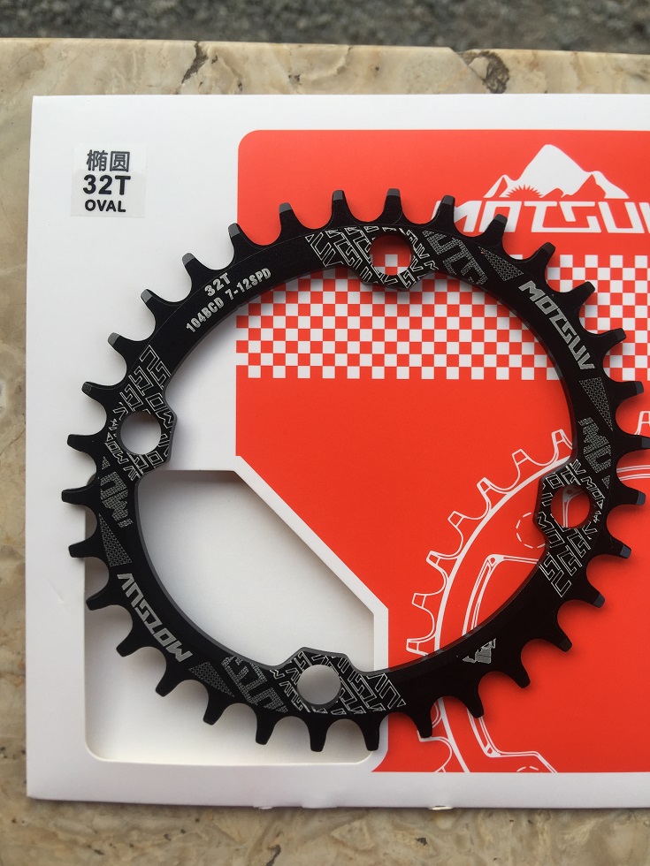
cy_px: 433
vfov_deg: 61.7
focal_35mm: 29
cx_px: 325
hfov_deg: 48.2
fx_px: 726
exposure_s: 1/192
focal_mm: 4.15
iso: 32
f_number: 2.2
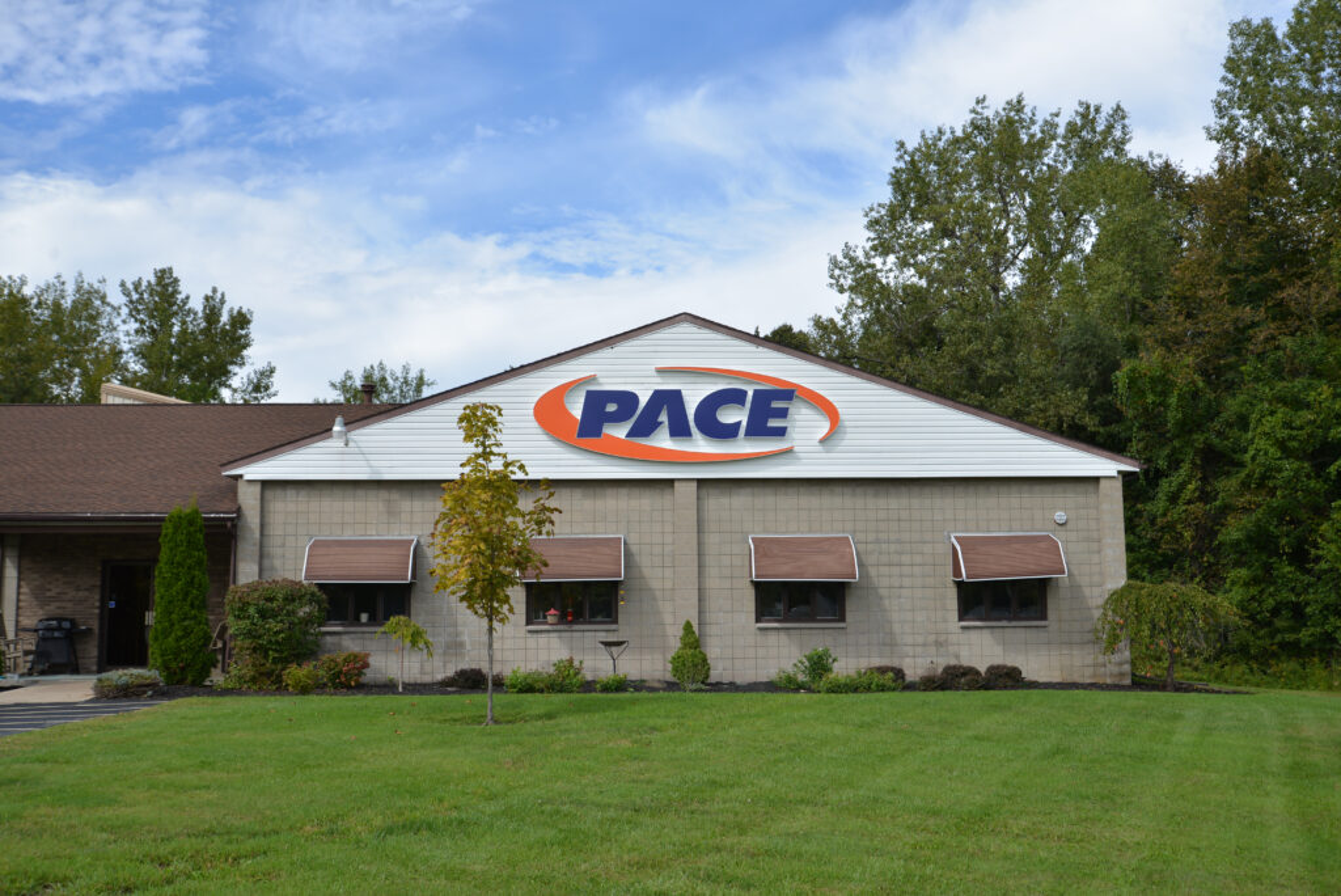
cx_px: 670
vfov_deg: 36.9
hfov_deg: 53.1
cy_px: 448
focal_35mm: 36
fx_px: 1342
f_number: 7.1
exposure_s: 1/400
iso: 160
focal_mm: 36
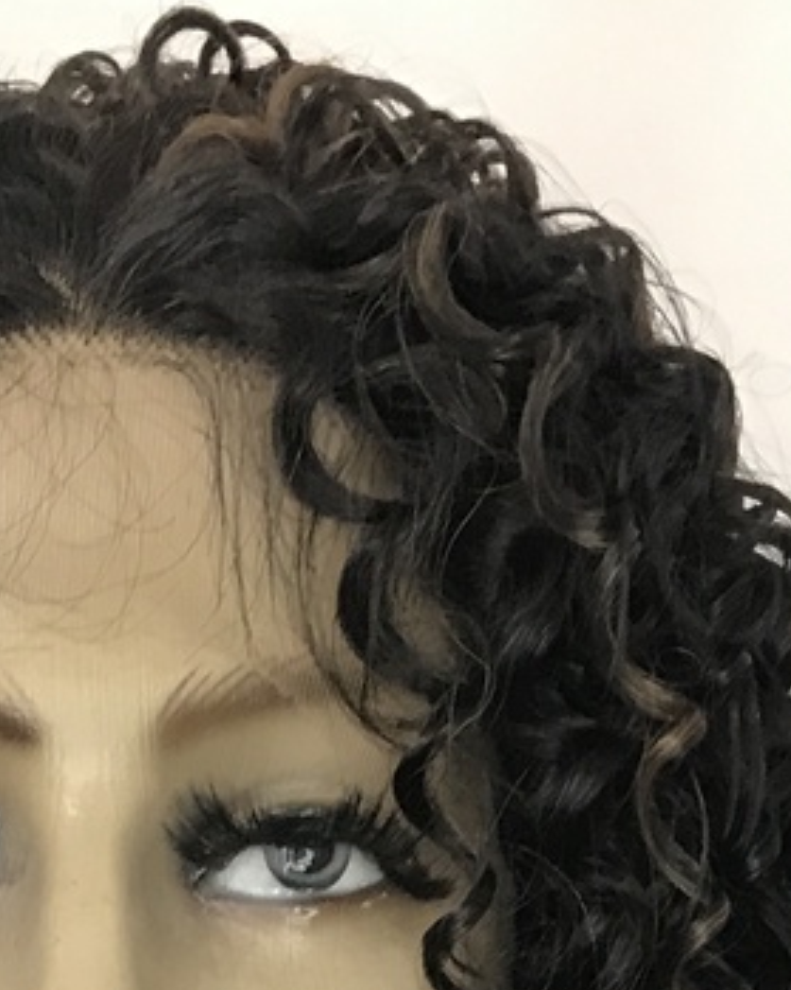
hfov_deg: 14.3
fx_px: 3133
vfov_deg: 15.1
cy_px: 1879
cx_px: 108
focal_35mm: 107
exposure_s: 1/15
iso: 50
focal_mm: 3.99
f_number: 1.8
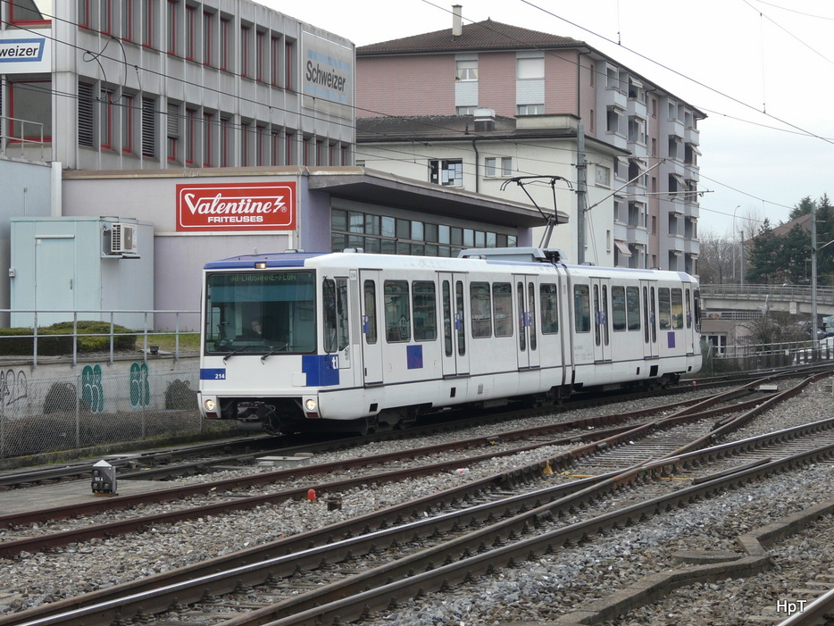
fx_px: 2193
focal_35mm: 91
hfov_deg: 21.5
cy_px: 298
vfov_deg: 16.2
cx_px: 391
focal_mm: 14
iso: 100
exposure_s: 1/125
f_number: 4
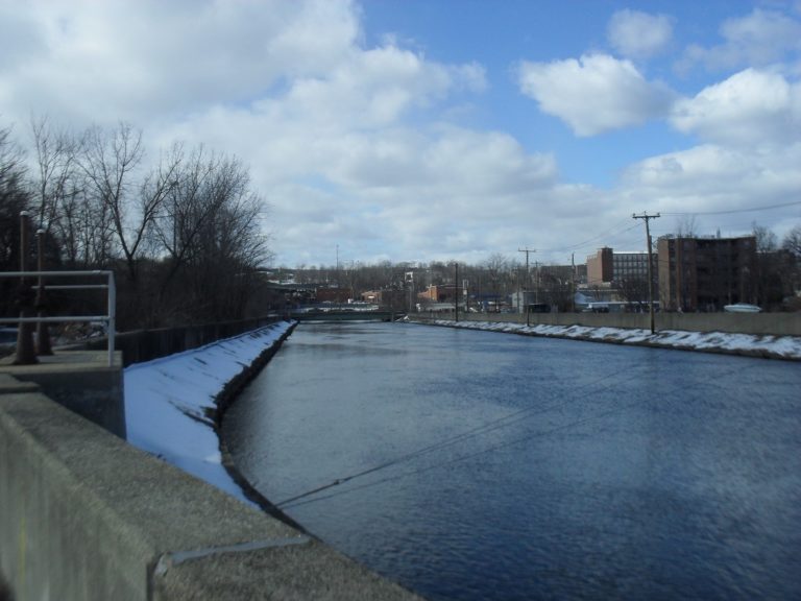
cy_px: 300
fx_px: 810
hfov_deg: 52.6
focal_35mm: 35
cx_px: 400
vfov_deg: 40.7
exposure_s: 1/350
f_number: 8.4
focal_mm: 6.3
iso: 100
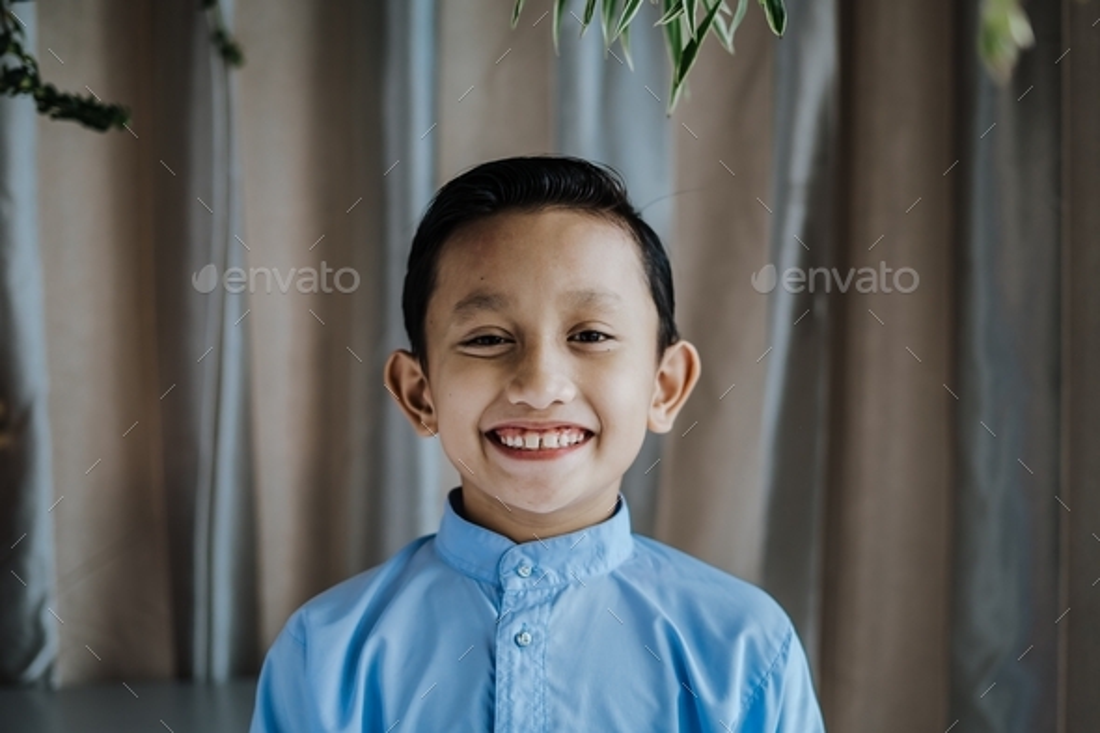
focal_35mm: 50
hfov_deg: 39.6
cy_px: 366
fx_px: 1527
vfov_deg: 27.0
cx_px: 550
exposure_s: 1/250
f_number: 2.2
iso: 125
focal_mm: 50
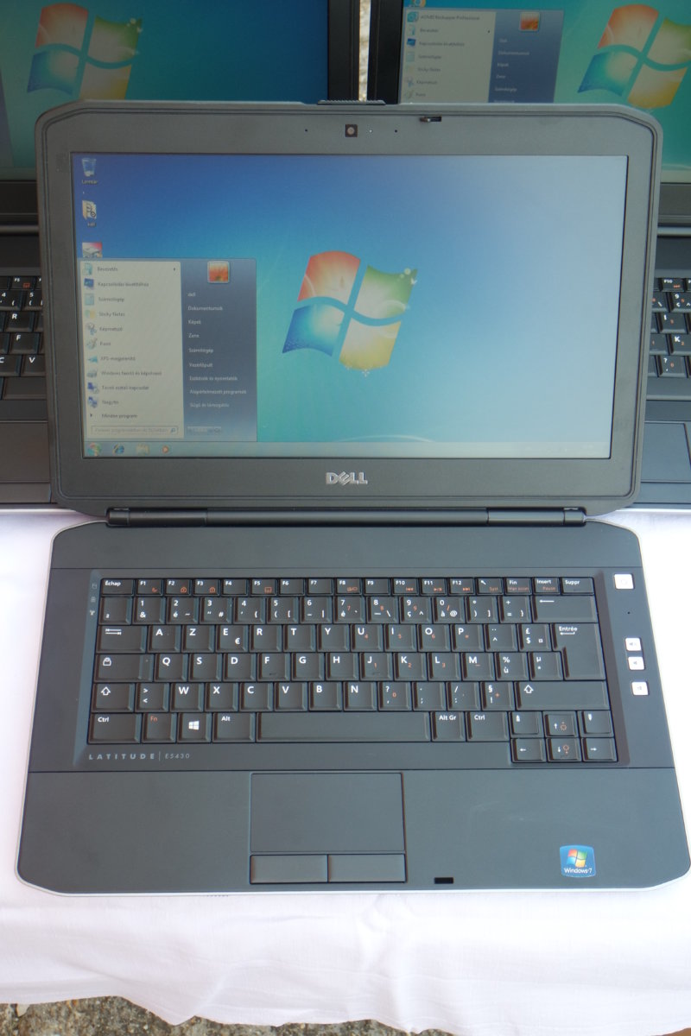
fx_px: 1555
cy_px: 518
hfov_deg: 25.1
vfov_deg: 36.9
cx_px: 346
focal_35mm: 54
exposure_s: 1/60
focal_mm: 20
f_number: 5
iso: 200
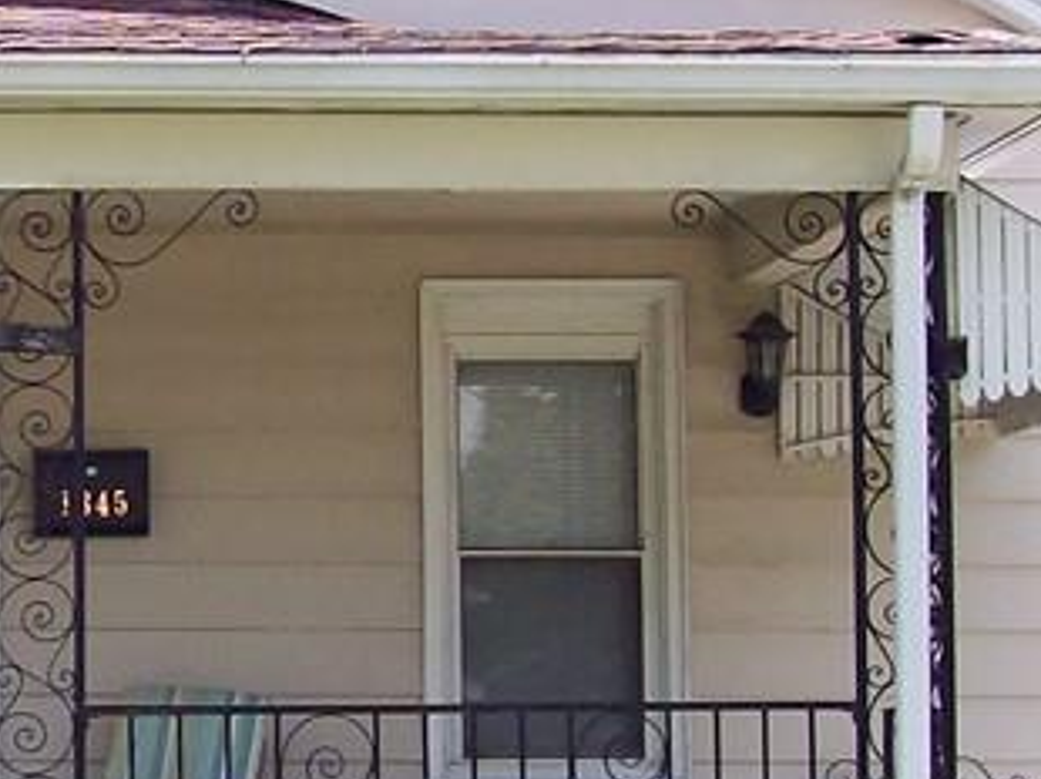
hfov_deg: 16.0
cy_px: 556
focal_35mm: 119
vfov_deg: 12.4
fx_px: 3576
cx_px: -168
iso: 80
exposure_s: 1/724
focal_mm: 6
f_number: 2.7
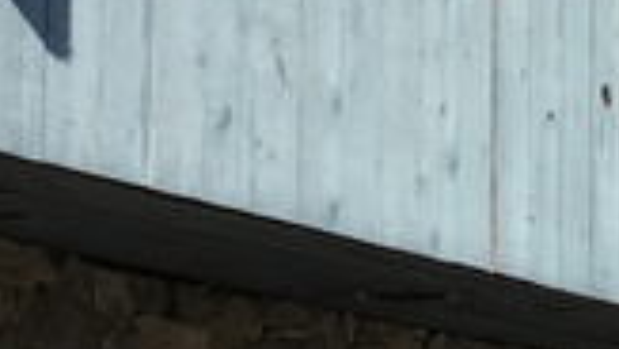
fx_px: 3318
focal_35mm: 202
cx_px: 1153
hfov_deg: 10.0
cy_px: 129
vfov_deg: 6.0
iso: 25
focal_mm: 4.15
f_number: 2.2
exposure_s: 1/1789
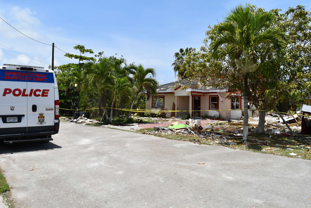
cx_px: 156
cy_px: 104
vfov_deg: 47.9
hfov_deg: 67.4
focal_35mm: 27
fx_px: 233
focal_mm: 18
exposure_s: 1/400
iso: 200
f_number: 10
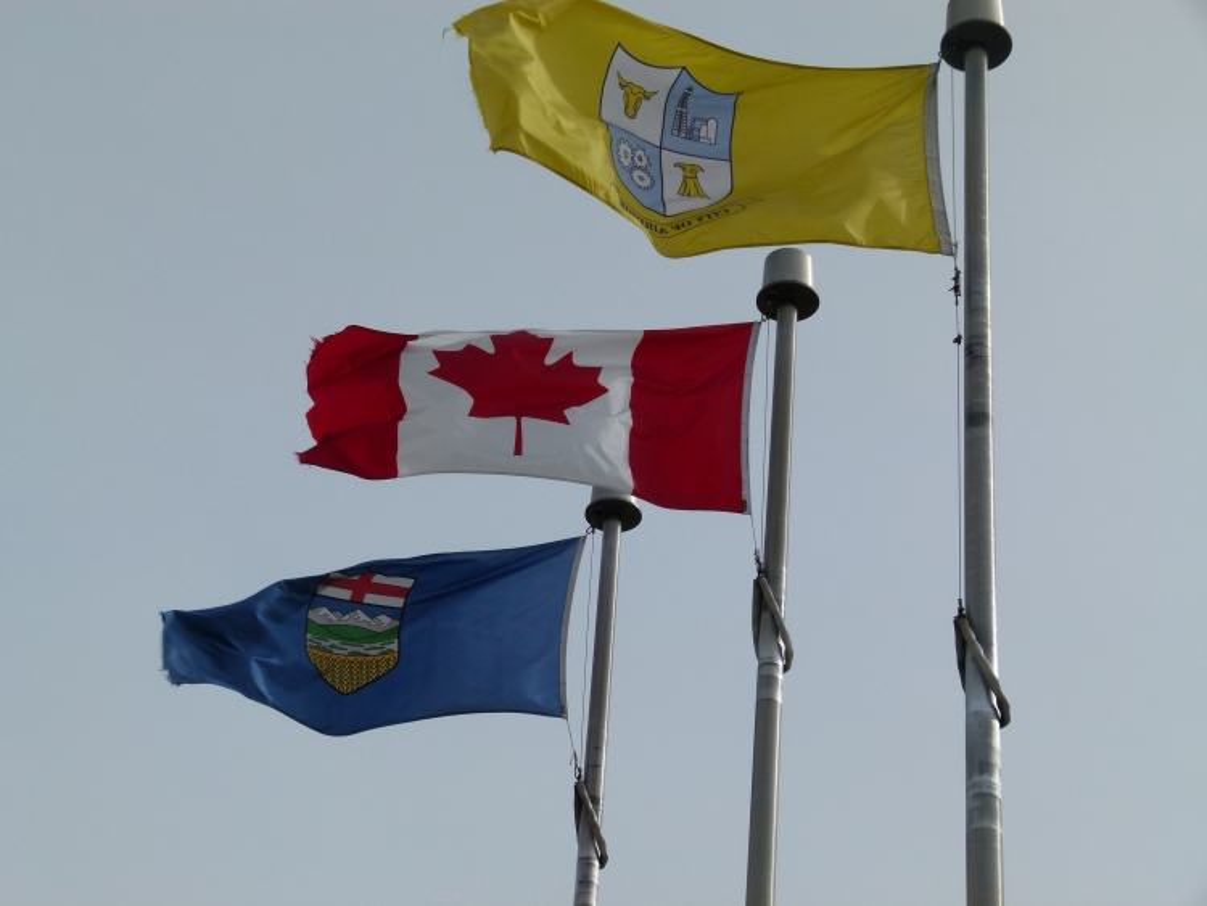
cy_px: 453
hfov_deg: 24.4
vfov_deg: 18.4
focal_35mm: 80
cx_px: 604
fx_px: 2790
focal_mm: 14.4
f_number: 5
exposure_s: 1/2000
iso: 100
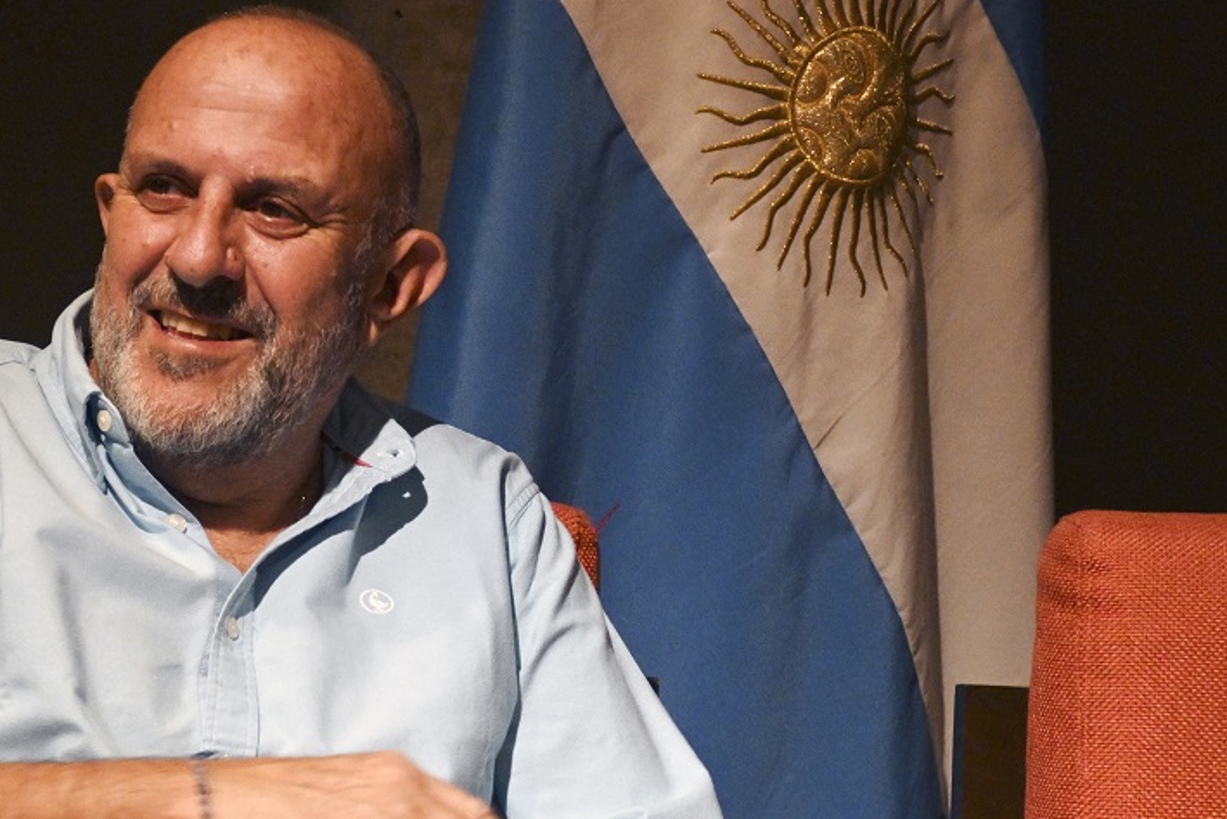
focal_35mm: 132
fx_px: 4500
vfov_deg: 10.4
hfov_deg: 15.4
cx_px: 270
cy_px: 618
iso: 2200
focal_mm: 52
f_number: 4.8
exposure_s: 1/125
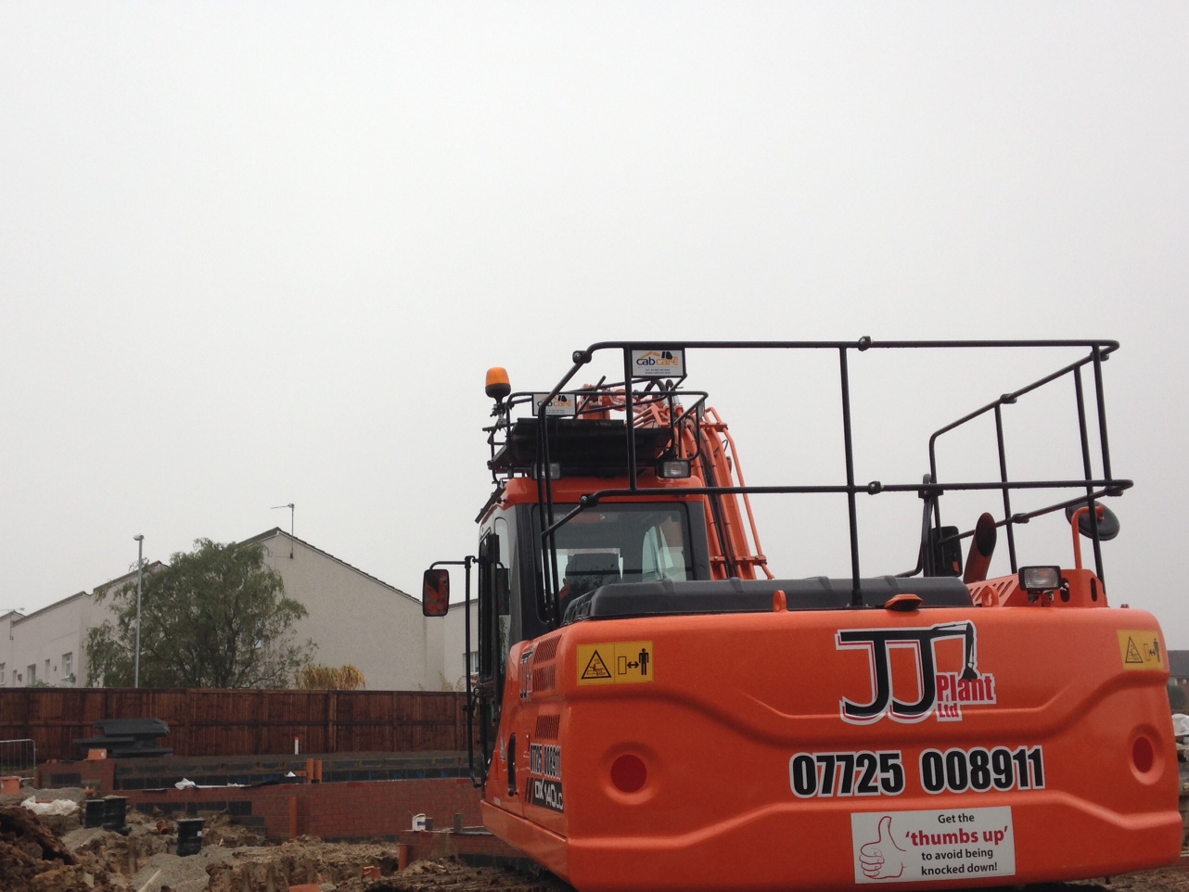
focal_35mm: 42
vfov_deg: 34.2
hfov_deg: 44.8
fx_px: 1443
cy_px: 564
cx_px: 572
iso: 50
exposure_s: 1/210
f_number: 2.4
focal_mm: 4.12
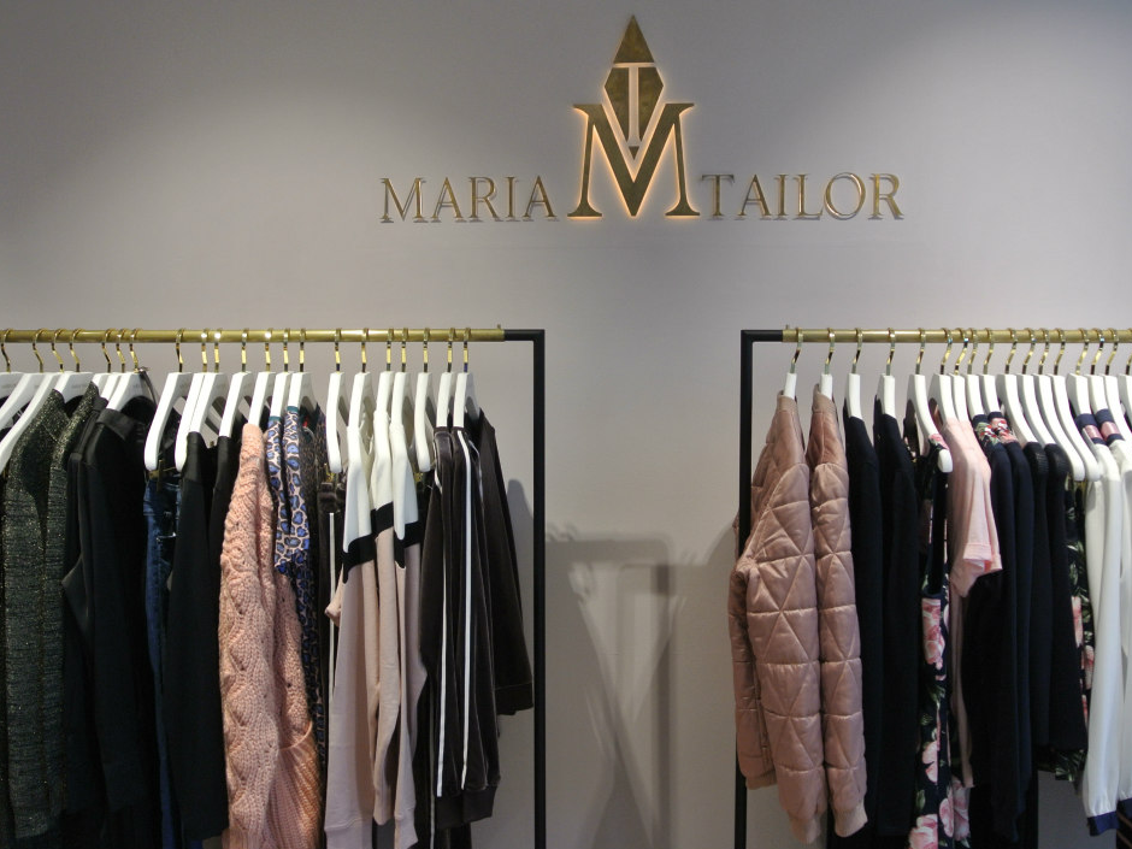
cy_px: 423
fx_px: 1079
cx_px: 588
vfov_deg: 42.9
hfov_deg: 55.3
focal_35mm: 33
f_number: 3.5
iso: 360
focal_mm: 11.4
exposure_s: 1/125
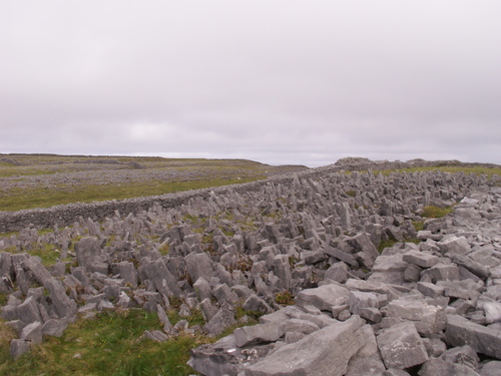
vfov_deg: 40.7
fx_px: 507
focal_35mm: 35
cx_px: 250
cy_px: 188
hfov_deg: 52.6
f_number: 8
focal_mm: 5.86
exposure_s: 1/125
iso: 50
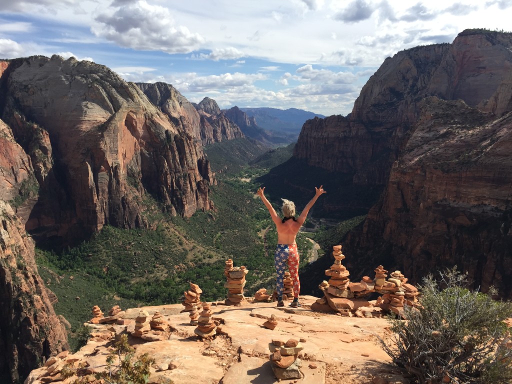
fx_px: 429
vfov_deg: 48.2
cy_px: 192
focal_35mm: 29
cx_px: 256
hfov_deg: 61.7
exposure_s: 1/1582
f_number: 2.2
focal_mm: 4.15
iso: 32
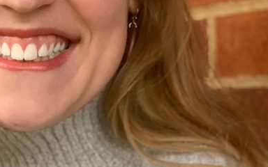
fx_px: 1074
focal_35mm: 147
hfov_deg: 14.1
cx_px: 43
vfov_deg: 8.9
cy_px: 88
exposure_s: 1/88
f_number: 2.4
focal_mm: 6
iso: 125
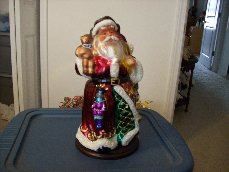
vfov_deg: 39.6
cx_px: 114
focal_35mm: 36
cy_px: 86
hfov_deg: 51.4
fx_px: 238
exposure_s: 1/8
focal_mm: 6
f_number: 2.7
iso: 200
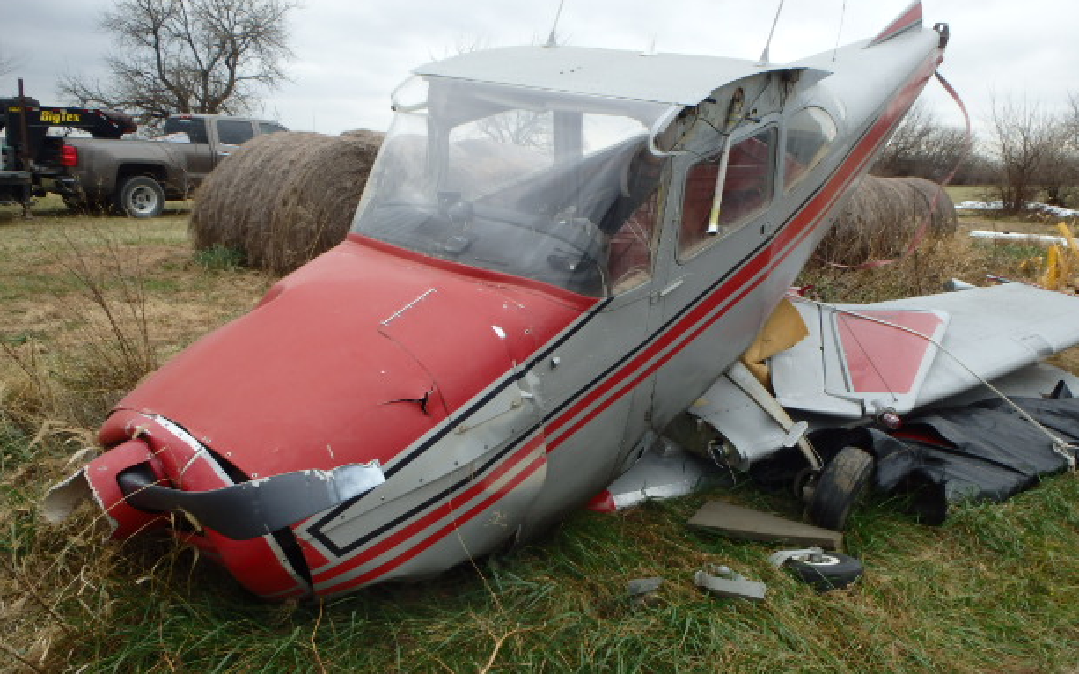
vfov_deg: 40.5
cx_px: 532
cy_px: 370
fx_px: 912
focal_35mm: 31
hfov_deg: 61.2
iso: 125
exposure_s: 1/125
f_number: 3.9
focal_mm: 5
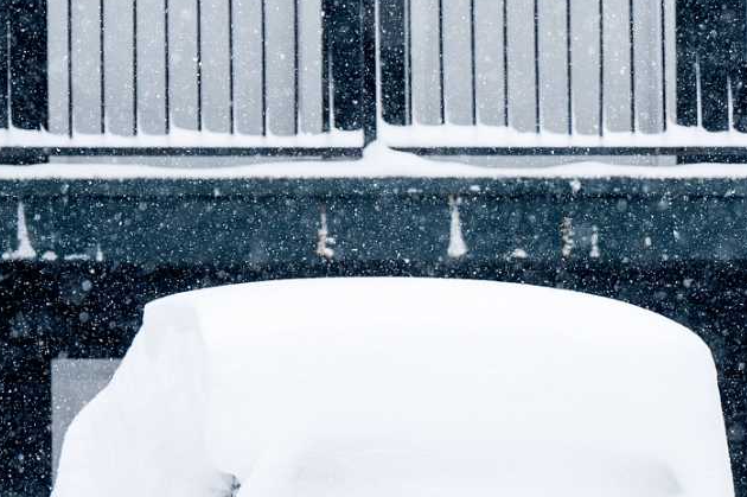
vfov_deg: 3.7
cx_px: 895
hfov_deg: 5.5
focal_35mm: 374
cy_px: 299
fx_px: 7754
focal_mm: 115
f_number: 4.8
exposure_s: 1/1500
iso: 560
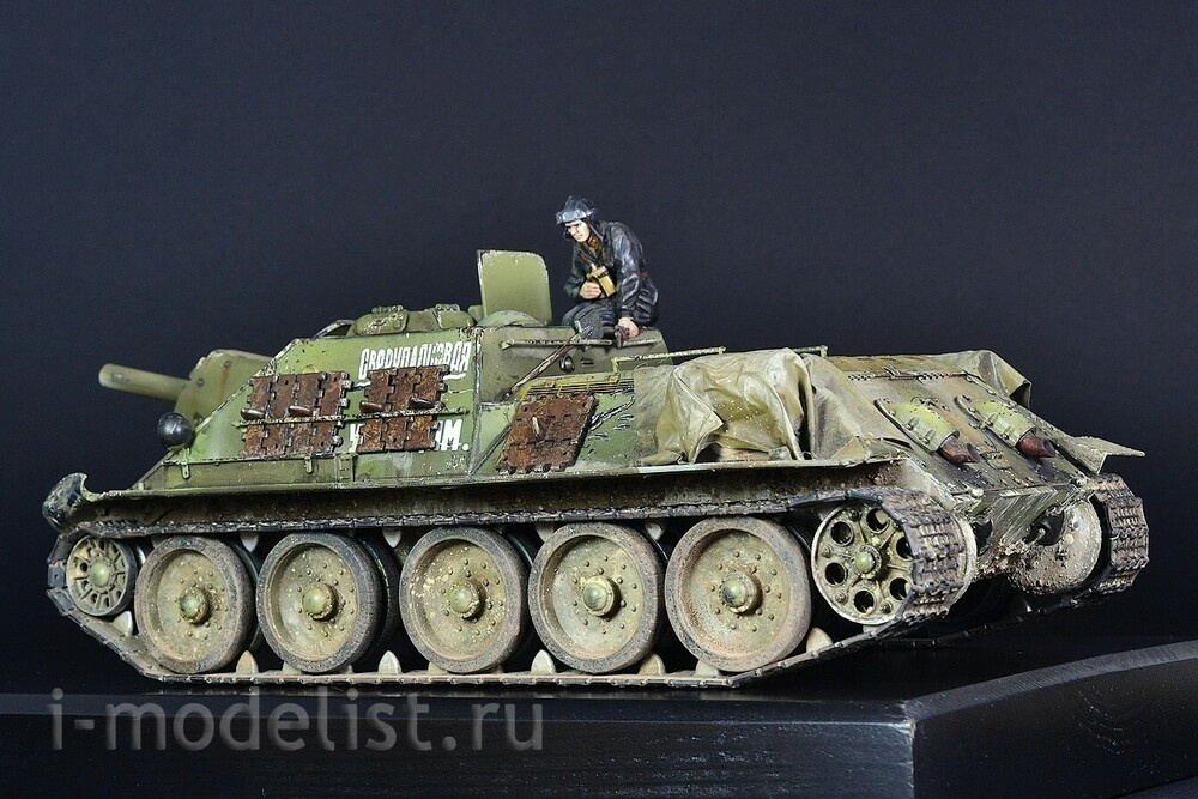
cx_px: 599
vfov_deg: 22.6
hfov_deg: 33.4
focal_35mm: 60
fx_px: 1997
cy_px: 400
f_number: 13
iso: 100
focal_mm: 40
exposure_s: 1.6
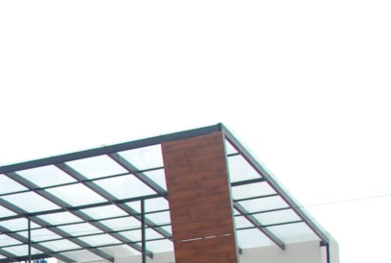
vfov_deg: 14.4
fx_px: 980
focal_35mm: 90
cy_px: 382
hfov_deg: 19.8
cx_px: -179
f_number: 3.5
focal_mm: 18
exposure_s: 1/1600
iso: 320
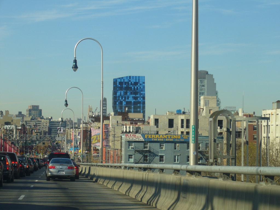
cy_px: 105
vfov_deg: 14.1
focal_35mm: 105
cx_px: 140
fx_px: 849
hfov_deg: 18.7
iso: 80
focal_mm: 17.4
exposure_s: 1/320
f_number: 5
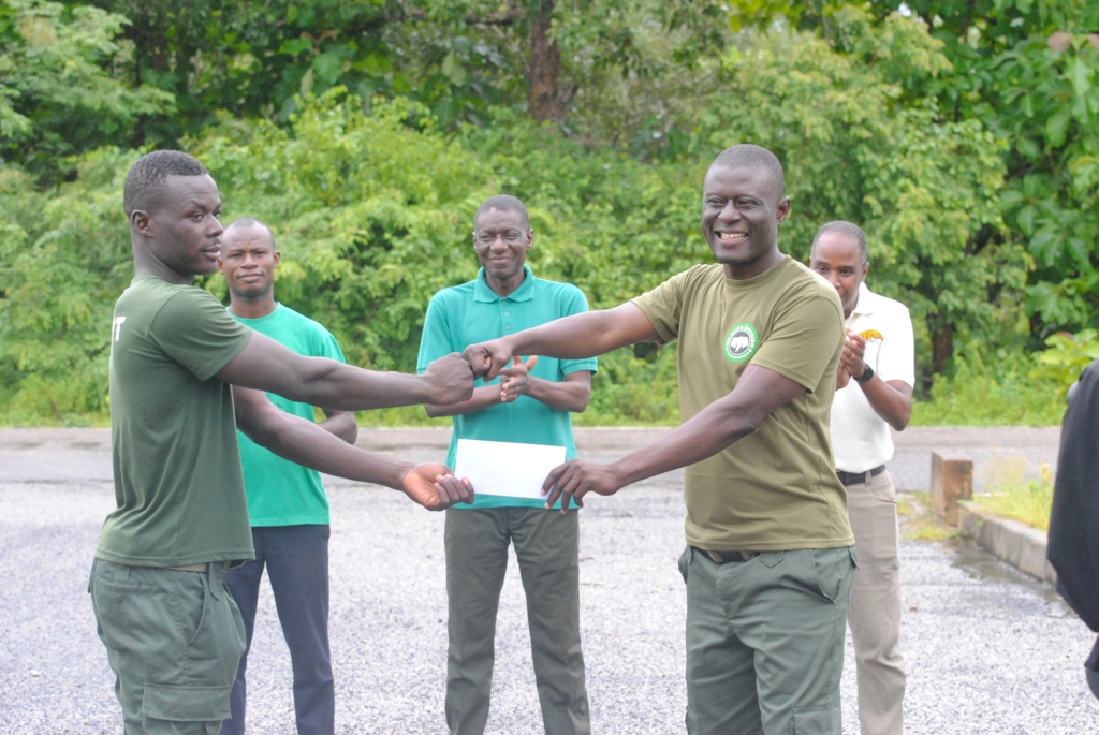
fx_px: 3209
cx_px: 550
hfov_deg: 19.4
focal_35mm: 105
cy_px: 368
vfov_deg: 13.1
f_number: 5.6
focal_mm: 70
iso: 800
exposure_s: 1/125
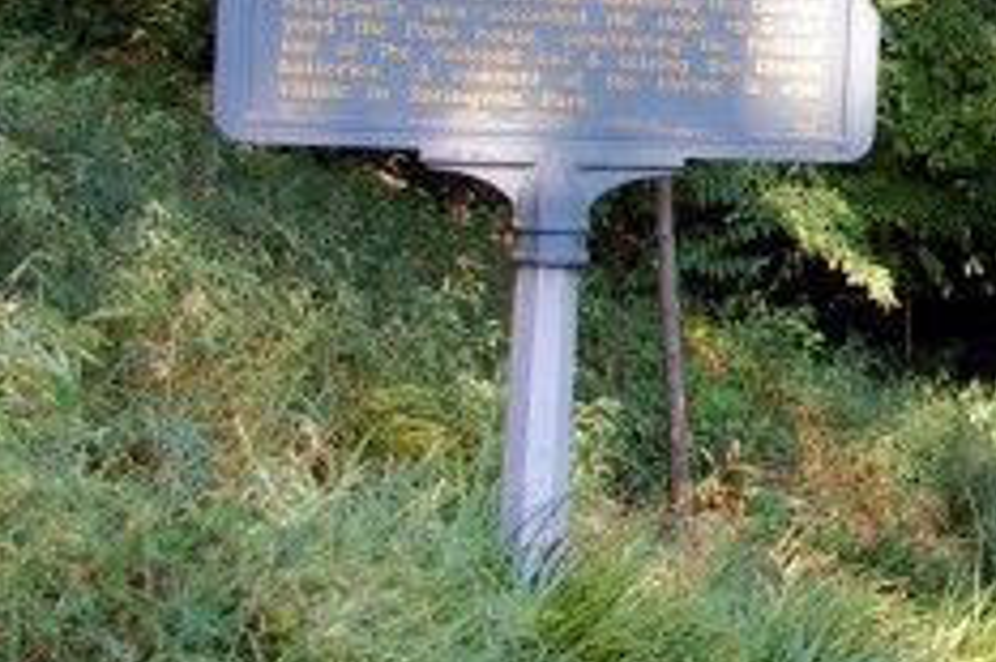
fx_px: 2239
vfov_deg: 16.5
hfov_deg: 22.5
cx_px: 1278
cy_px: 32
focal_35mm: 81
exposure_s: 1/125
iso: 200
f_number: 5.6
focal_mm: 18
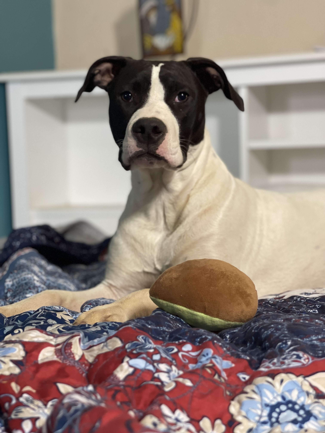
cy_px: 216
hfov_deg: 22.9
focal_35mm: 64
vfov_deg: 30.3
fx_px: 801
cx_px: 162
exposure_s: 1/40
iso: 250
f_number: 2.2
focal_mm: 7.5
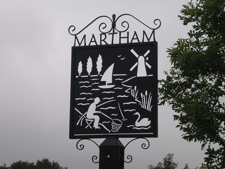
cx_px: 113
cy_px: 85
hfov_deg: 22.5
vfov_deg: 17.0
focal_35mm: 87
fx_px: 566
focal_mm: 13
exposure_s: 1/449
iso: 100
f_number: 4.1
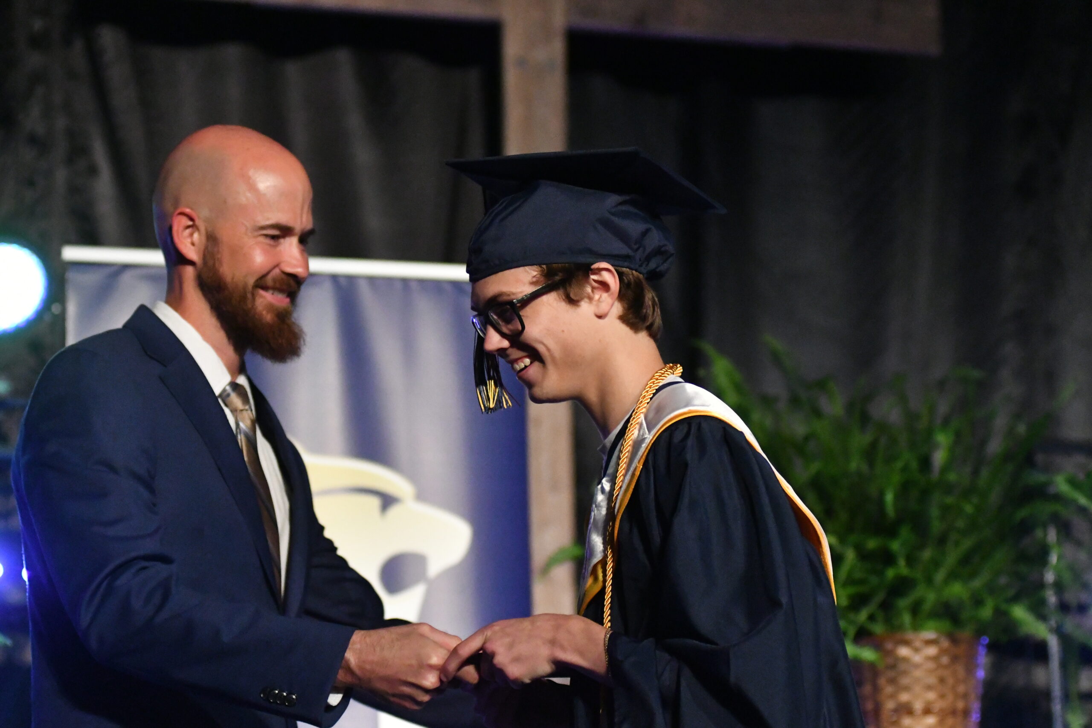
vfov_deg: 11.4
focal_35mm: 120
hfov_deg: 17.1
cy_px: 364
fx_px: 3640
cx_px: 546
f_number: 2.8
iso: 9000
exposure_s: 1/640
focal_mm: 80
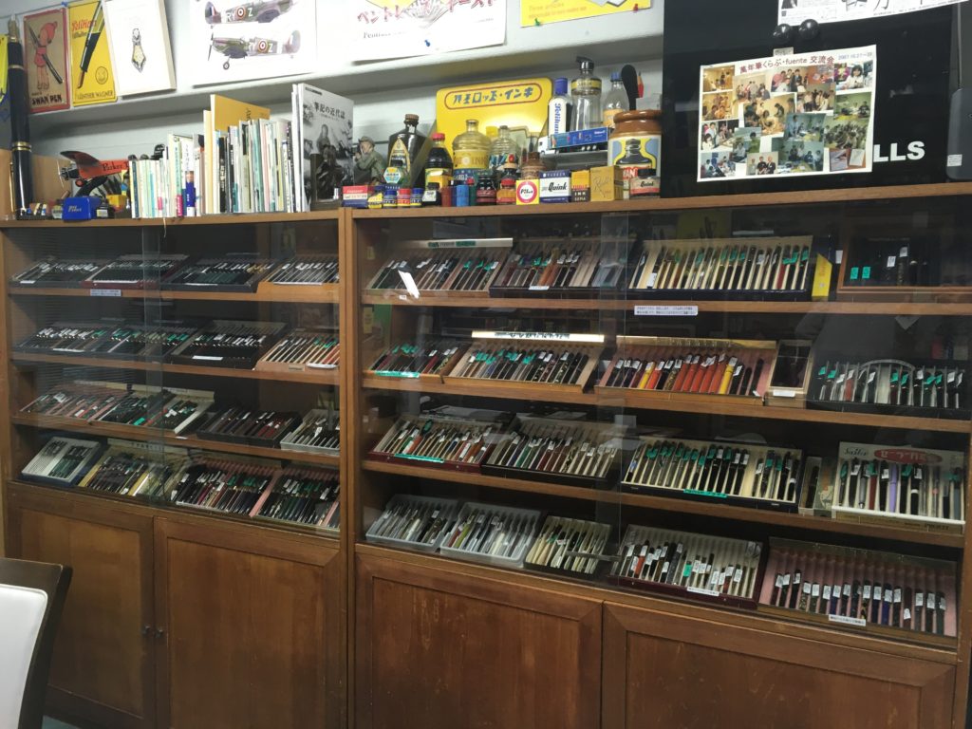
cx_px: 486
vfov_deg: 48.2
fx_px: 814
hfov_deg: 61.7
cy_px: 364
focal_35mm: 29
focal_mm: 4.15
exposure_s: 1/30
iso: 64
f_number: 2.2
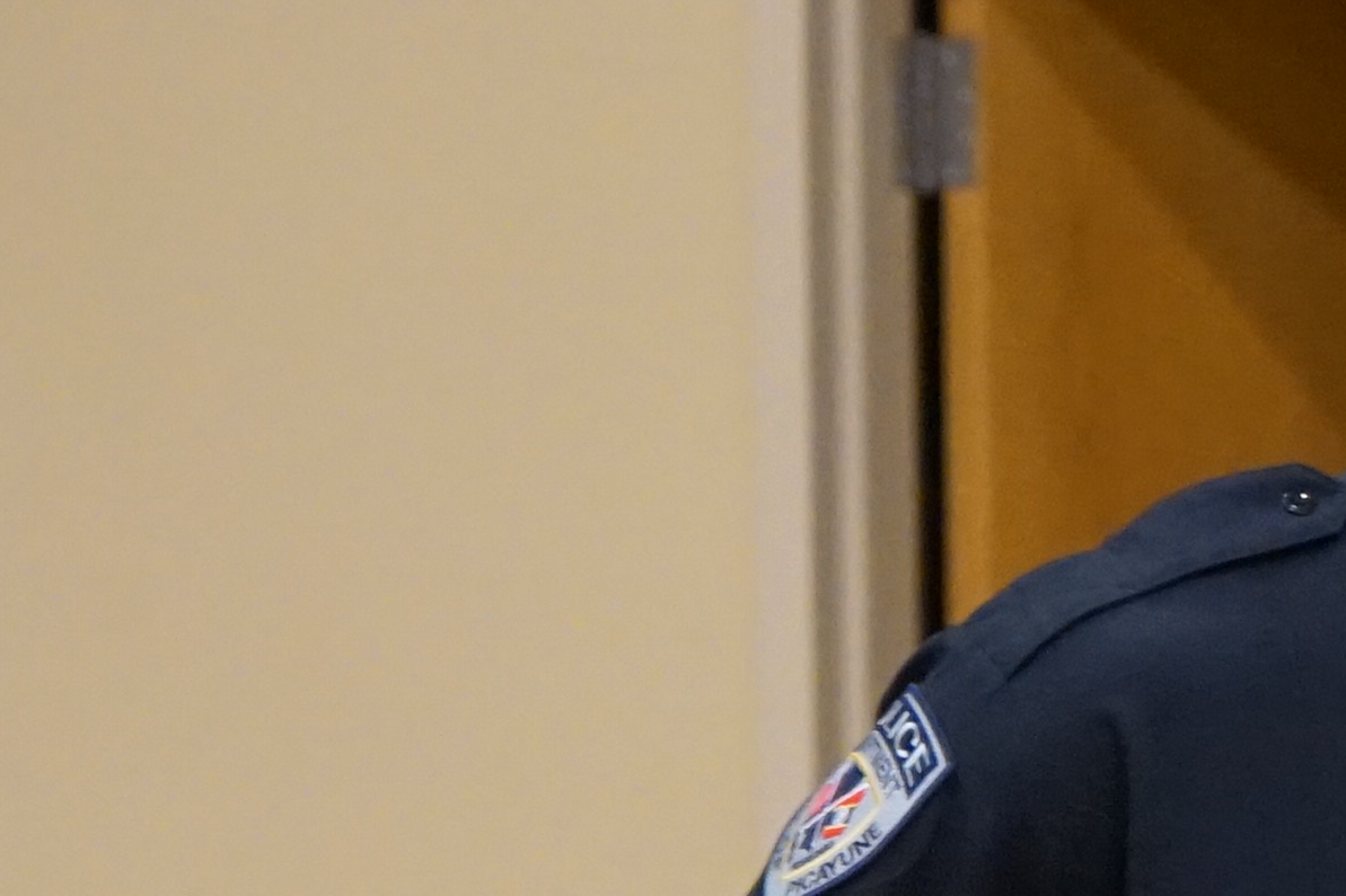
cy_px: 796
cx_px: 2647
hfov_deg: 5.7
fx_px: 13158
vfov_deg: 3.9
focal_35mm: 352
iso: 3200
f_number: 5.6
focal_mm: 70
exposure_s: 1/160
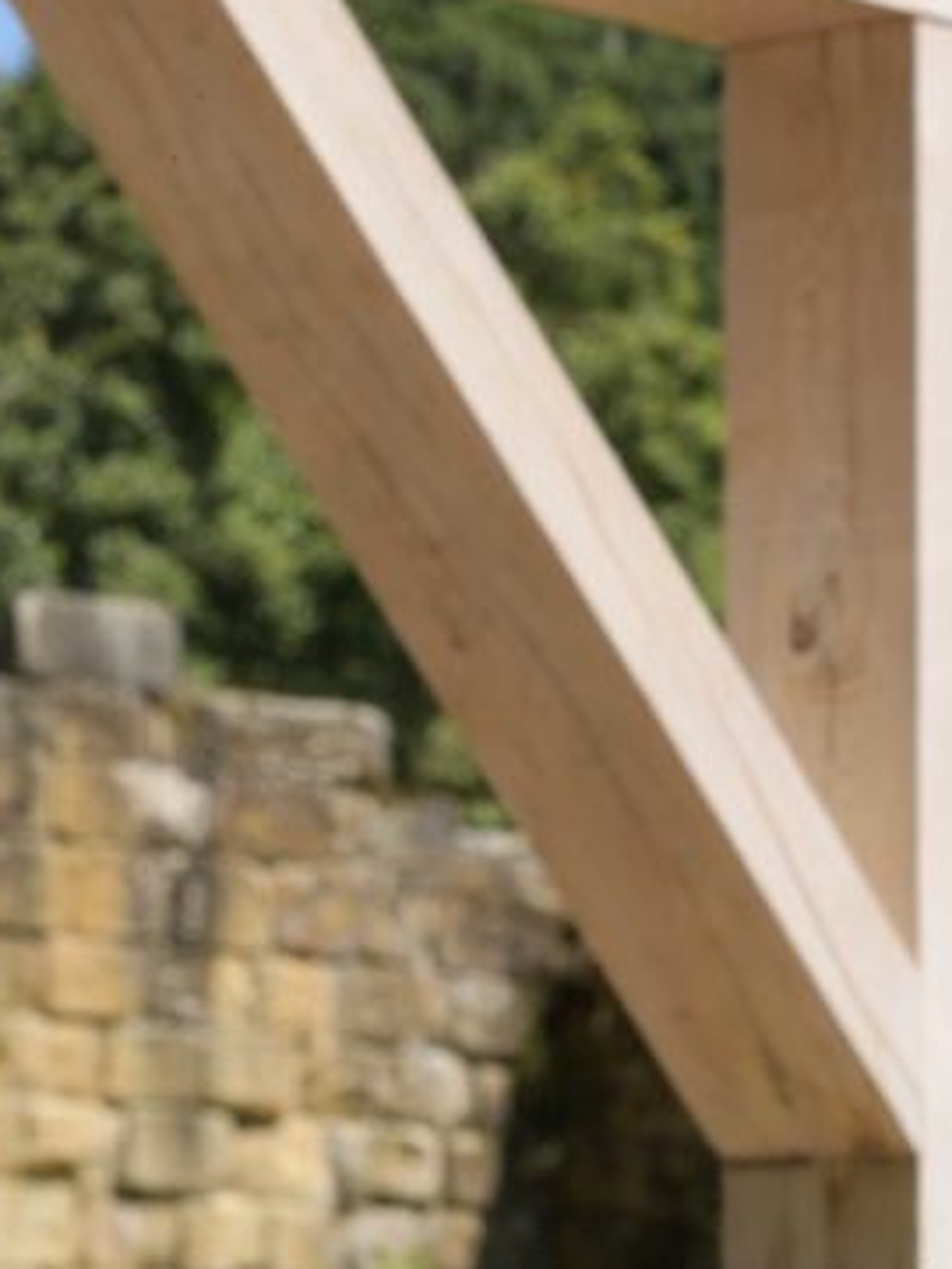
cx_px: 985
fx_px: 6527
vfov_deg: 11.1
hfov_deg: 8.3
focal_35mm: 178
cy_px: 832
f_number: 11
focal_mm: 65
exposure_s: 1/160
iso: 125
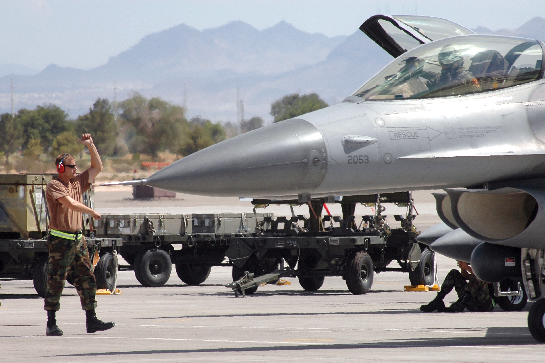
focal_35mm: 330
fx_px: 4991
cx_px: 272
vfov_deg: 4.2
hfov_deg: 6.2
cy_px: 182
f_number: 11
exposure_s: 1/400
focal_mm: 220
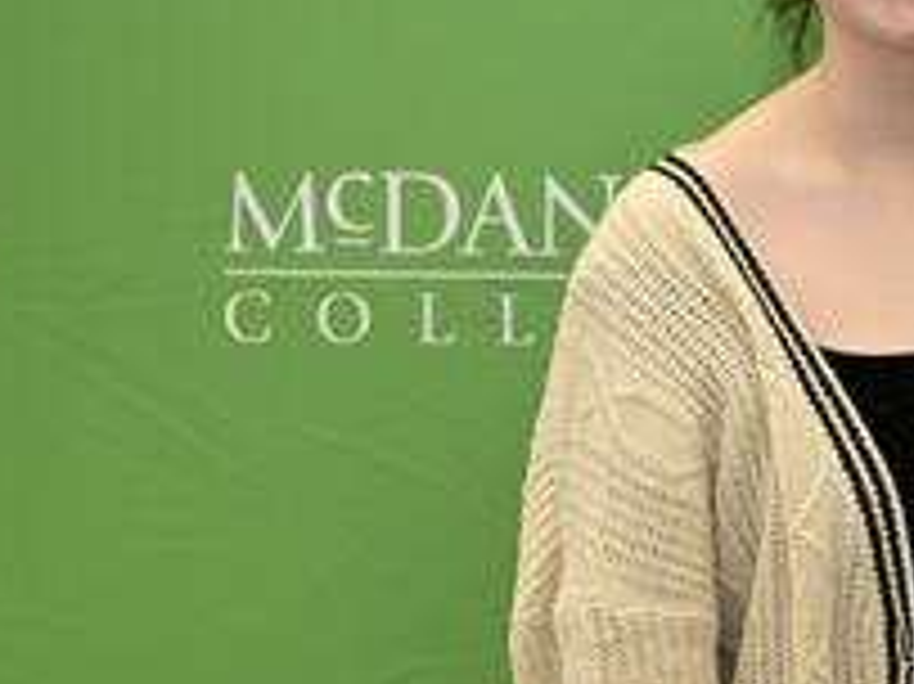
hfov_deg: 11.3
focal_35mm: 169
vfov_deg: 8.8
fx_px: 4460
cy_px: 353
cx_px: 1301
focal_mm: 51
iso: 2000
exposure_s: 1/200
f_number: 4
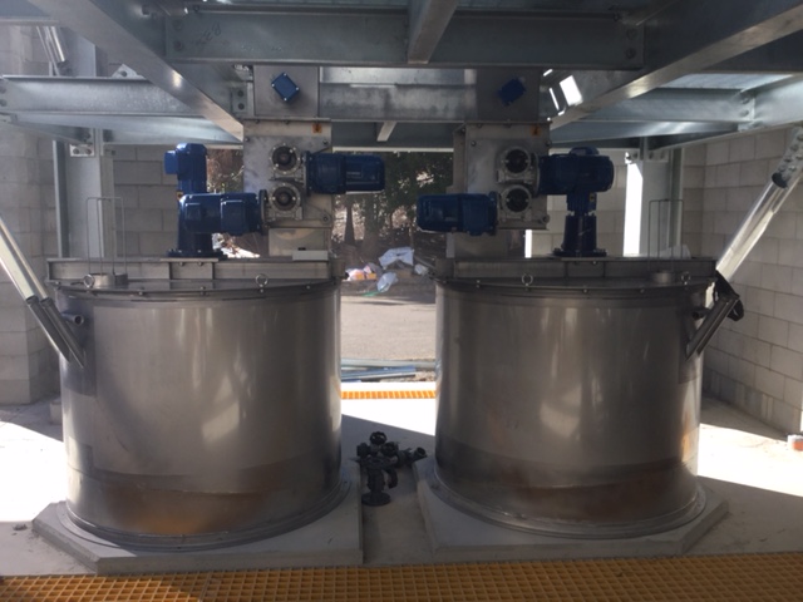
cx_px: 402
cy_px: 301
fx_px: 719
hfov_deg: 58.4
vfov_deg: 45.4
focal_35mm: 31
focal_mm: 3.3
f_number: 2.4
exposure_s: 1/381
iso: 25
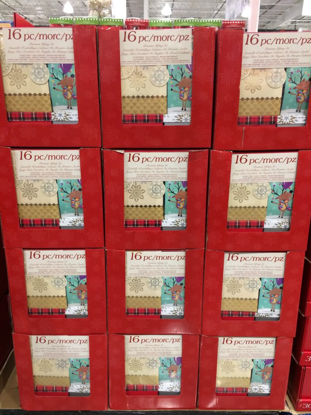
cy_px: 208
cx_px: 156
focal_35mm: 29
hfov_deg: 48.2
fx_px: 347
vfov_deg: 61.7
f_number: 2.2
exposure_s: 1/30
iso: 160
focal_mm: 4.15
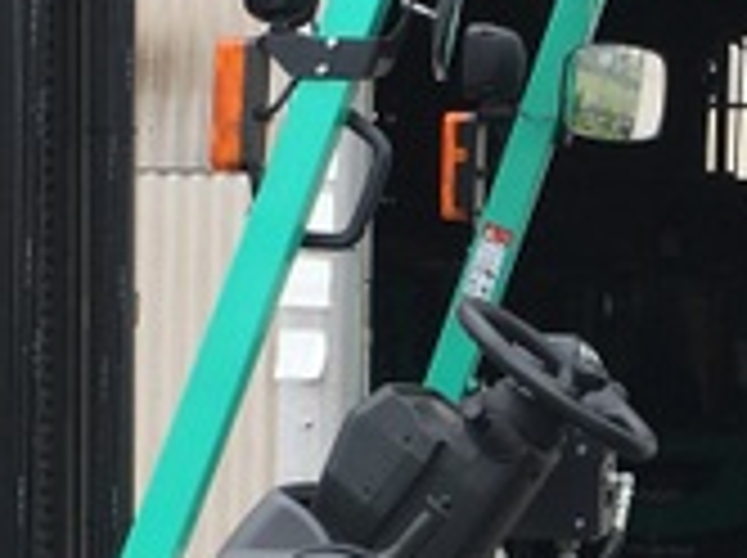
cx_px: 702
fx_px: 3017
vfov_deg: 10.5
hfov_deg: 14.0
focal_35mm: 140
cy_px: 490
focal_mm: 4.15
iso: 25
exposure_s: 1/442
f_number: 2.2
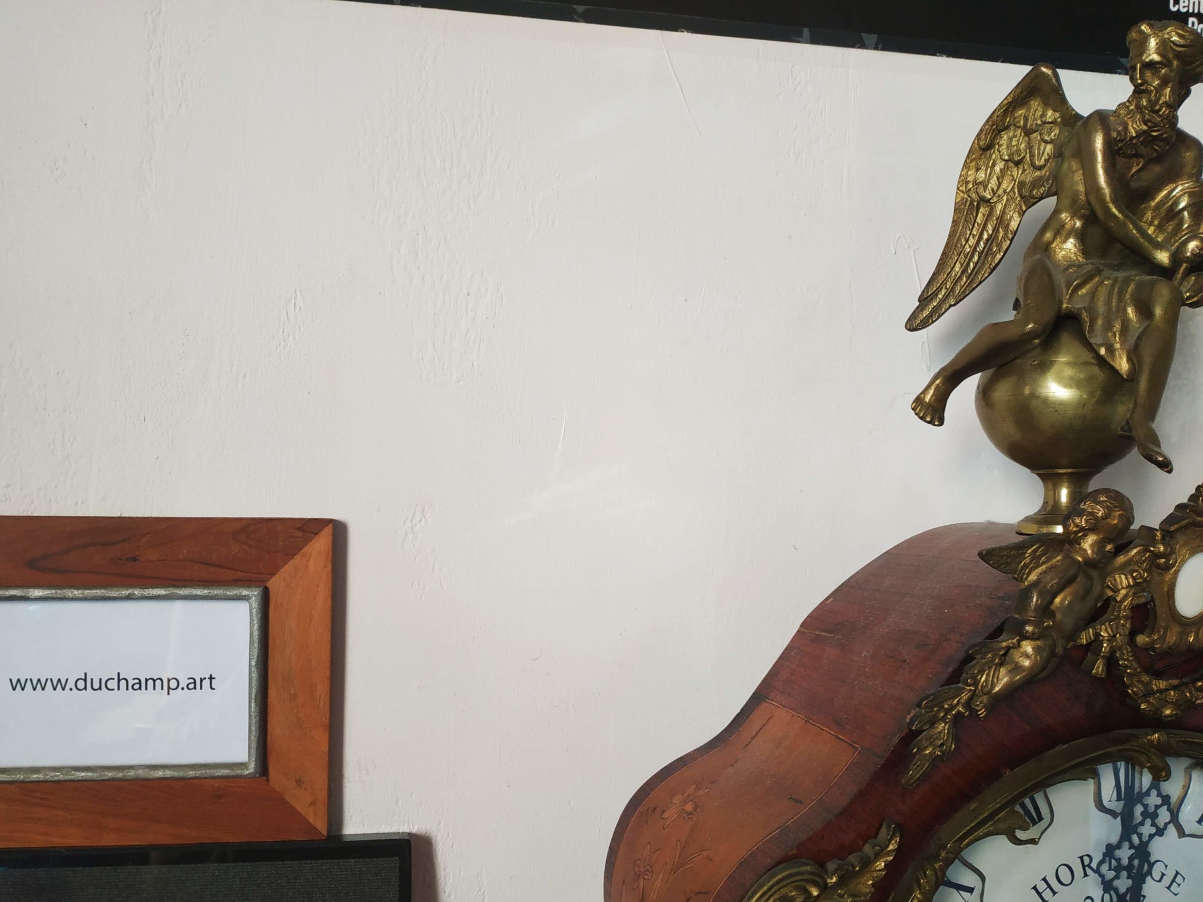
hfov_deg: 65.2
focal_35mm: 27
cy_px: 499
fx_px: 938
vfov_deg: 51.3
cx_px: 548
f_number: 1.9
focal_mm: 3.94
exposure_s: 1/50
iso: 160
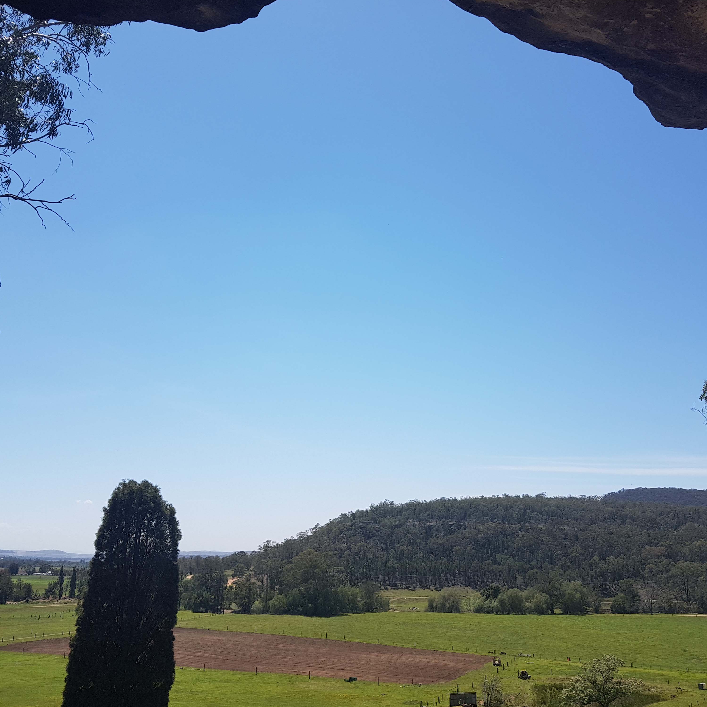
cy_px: 351
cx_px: 378
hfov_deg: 52.5
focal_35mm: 31
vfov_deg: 52.5
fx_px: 716
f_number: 1.7
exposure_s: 1/2608
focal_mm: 4.2
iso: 40
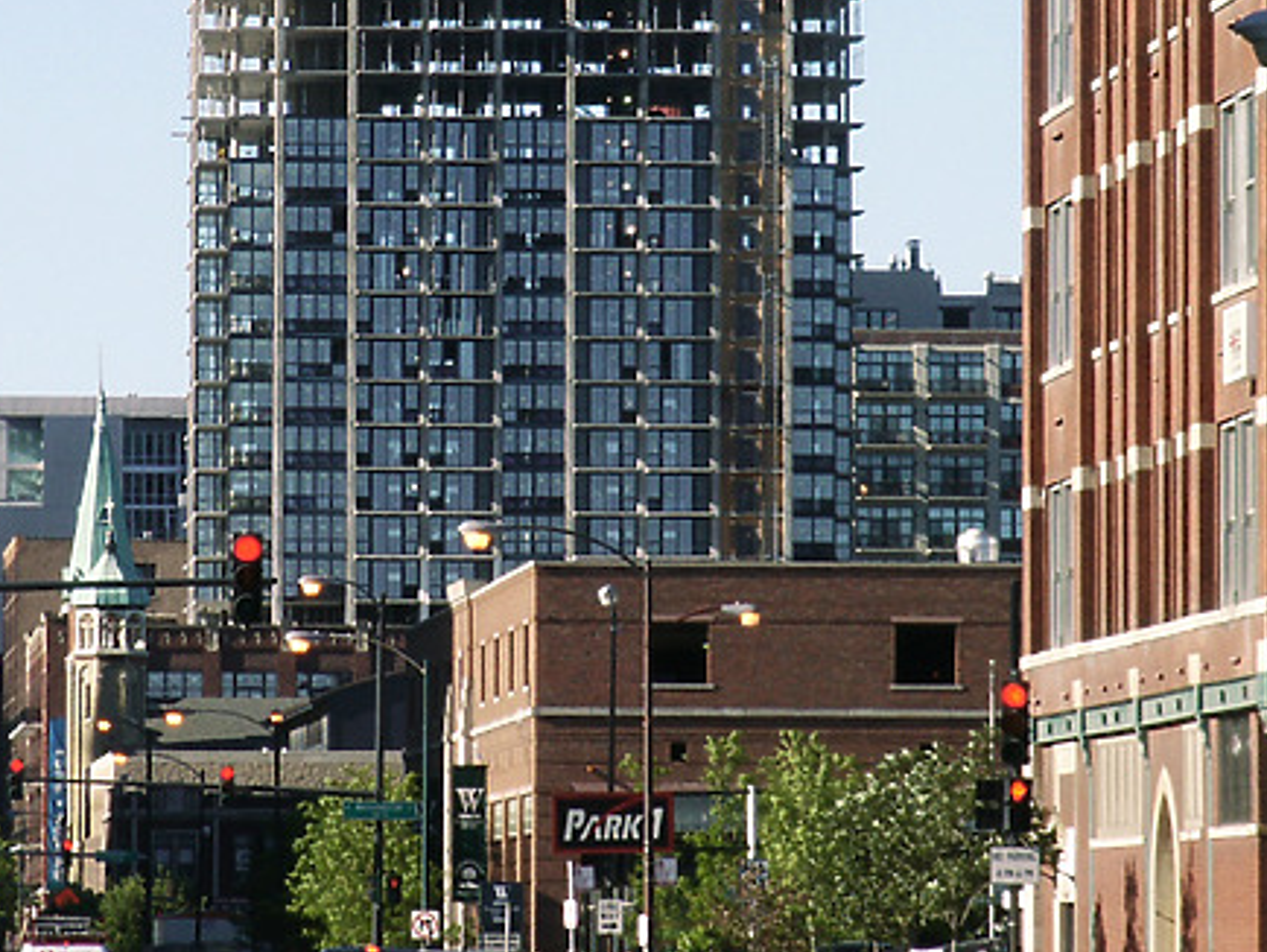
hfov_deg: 6.9
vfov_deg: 5.2
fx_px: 10547
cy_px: 267
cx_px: 523
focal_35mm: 288
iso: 64
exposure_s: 1/125
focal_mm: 28.22
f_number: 8
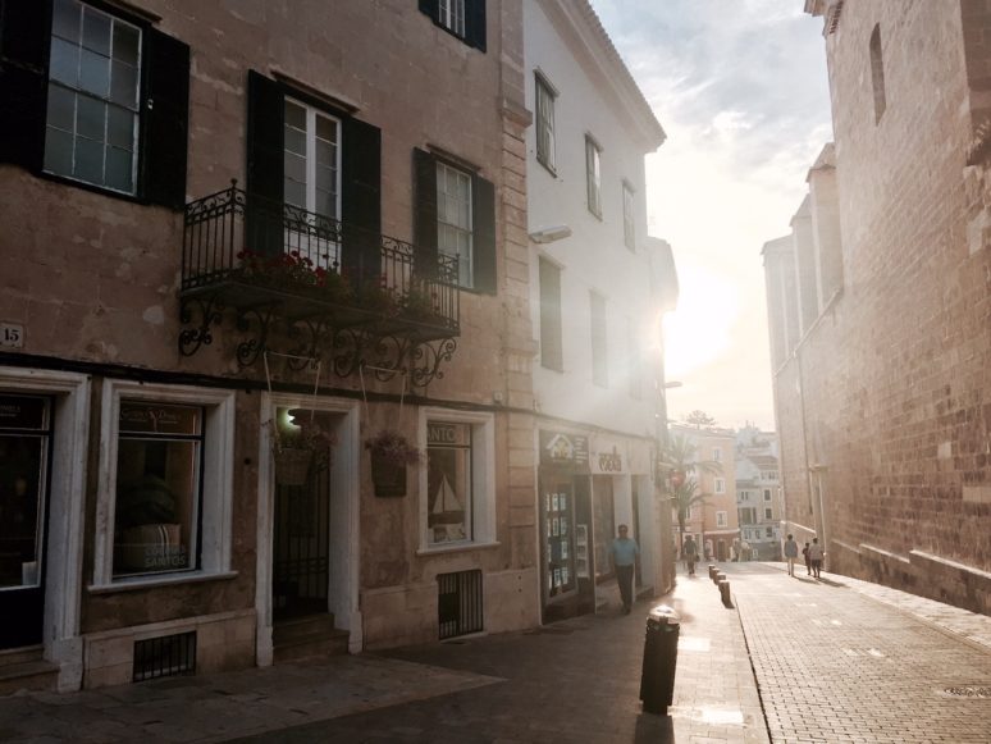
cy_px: 372
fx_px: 830
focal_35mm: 29
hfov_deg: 61.6
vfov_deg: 48.3
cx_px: 496
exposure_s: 1/1319
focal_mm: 4.15
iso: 32
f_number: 2.2
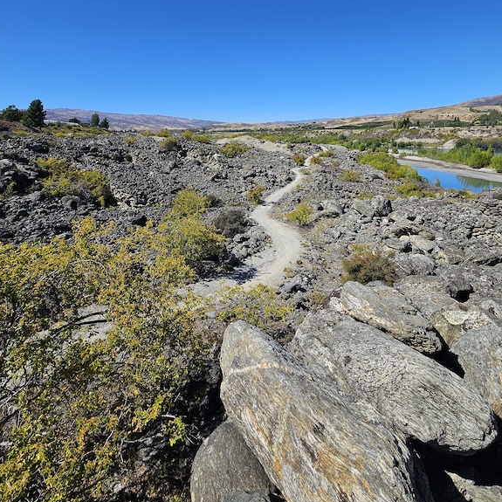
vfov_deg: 83.7
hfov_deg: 87.4
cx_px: 254
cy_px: 158
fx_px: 263
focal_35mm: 16
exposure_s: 1/2586
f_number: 2.2
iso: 50
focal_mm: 2.2
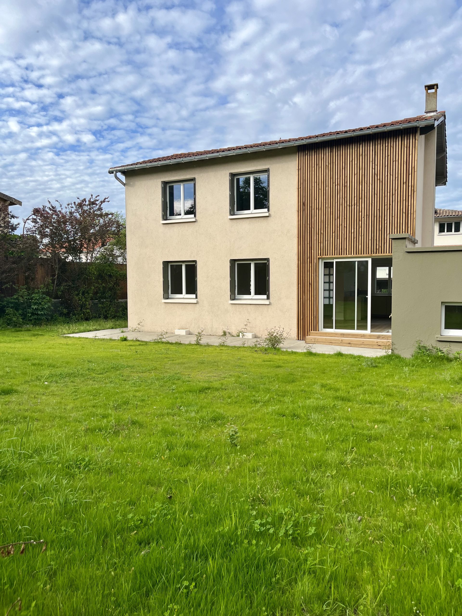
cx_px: 231
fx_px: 463
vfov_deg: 67.3
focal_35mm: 26
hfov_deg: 53.1
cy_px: 308
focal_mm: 5.1
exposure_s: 1/2358
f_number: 1.6
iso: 50
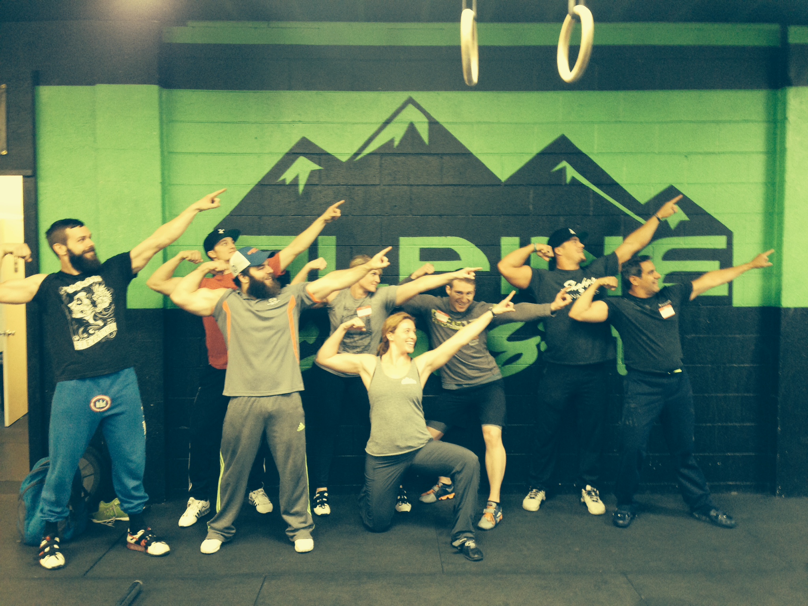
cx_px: 404
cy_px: 303
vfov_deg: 42.9
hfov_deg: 55.4
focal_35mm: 33
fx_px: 770
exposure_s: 1/20
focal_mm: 4.12
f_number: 2.4
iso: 160
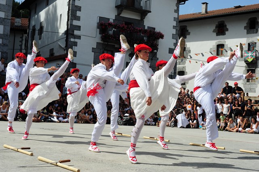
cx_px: 130
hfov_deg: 39.6
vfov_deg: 27.0
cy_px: 86
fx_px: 360
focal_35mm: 50
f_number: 11
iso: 400
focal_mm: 50
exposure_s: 1/640
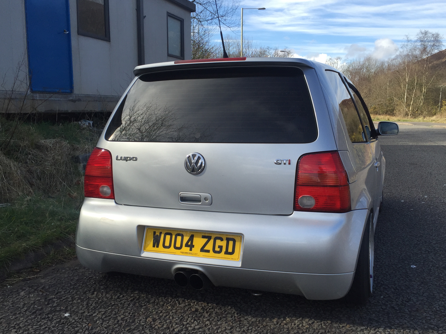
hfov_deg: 53.9
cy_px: 178
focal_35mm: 34
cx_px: 238
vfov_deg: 41.8
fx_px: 438
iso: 32
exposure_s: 1/920
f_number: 2.2
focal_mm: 4.15
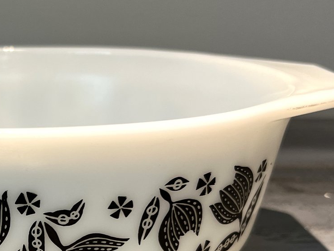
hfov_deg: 26.3
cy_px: 209
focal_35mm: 70
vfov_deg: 20.7
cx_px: -2
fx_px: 675
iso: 64
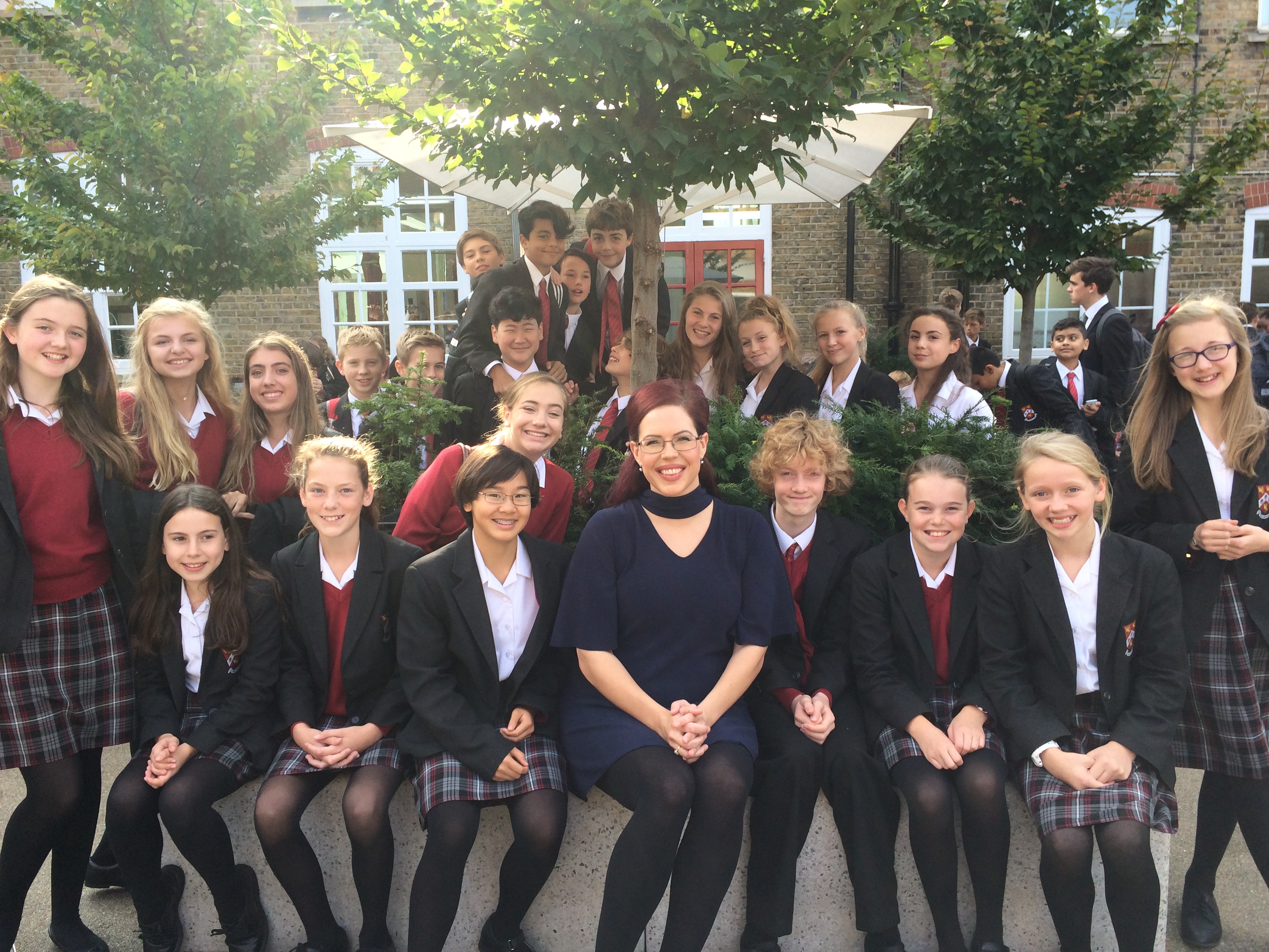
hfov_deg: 61.7
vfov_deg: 48.2
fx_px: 1063
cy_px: 476
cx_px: 634
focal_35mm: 29
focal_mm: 4.15
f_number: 2.2
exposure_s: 1/323
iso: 32
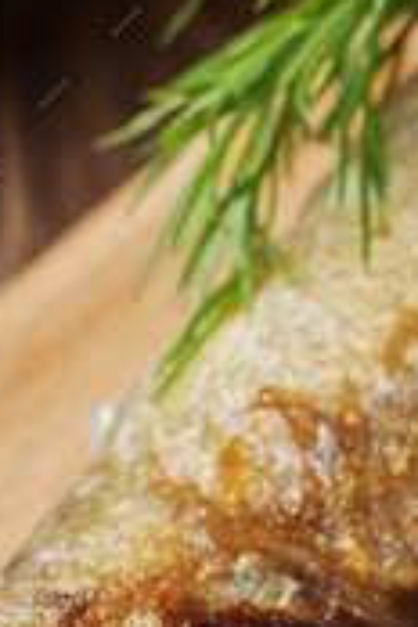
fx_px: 13977
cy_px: 865
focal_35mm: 803
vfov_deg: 2.6
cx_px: 865
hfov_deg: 1.7
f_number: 6.3
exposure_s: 1/125
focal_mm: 105
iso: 100
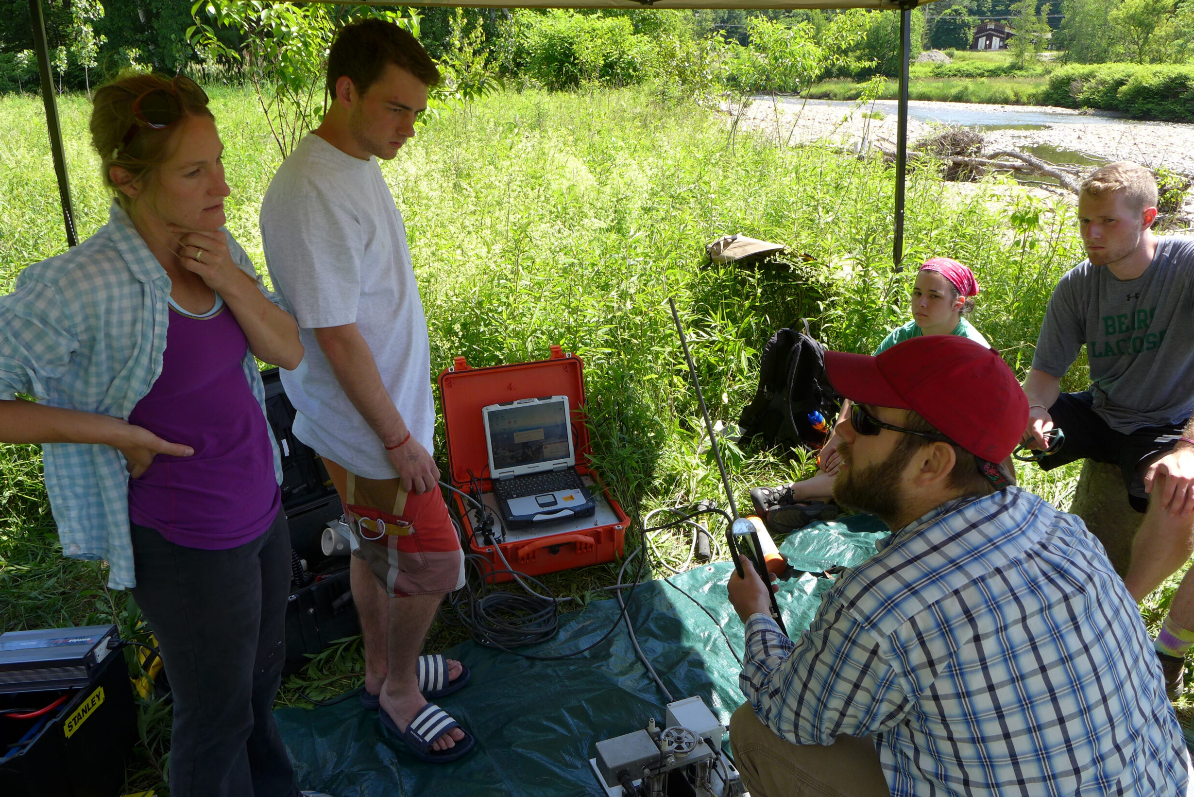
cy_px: 413
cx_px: 597
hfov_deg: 71.5
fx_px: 829
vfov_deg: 51.3
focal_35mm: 25
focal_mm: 4.7
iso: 80
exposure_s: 1/400
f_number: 2.8
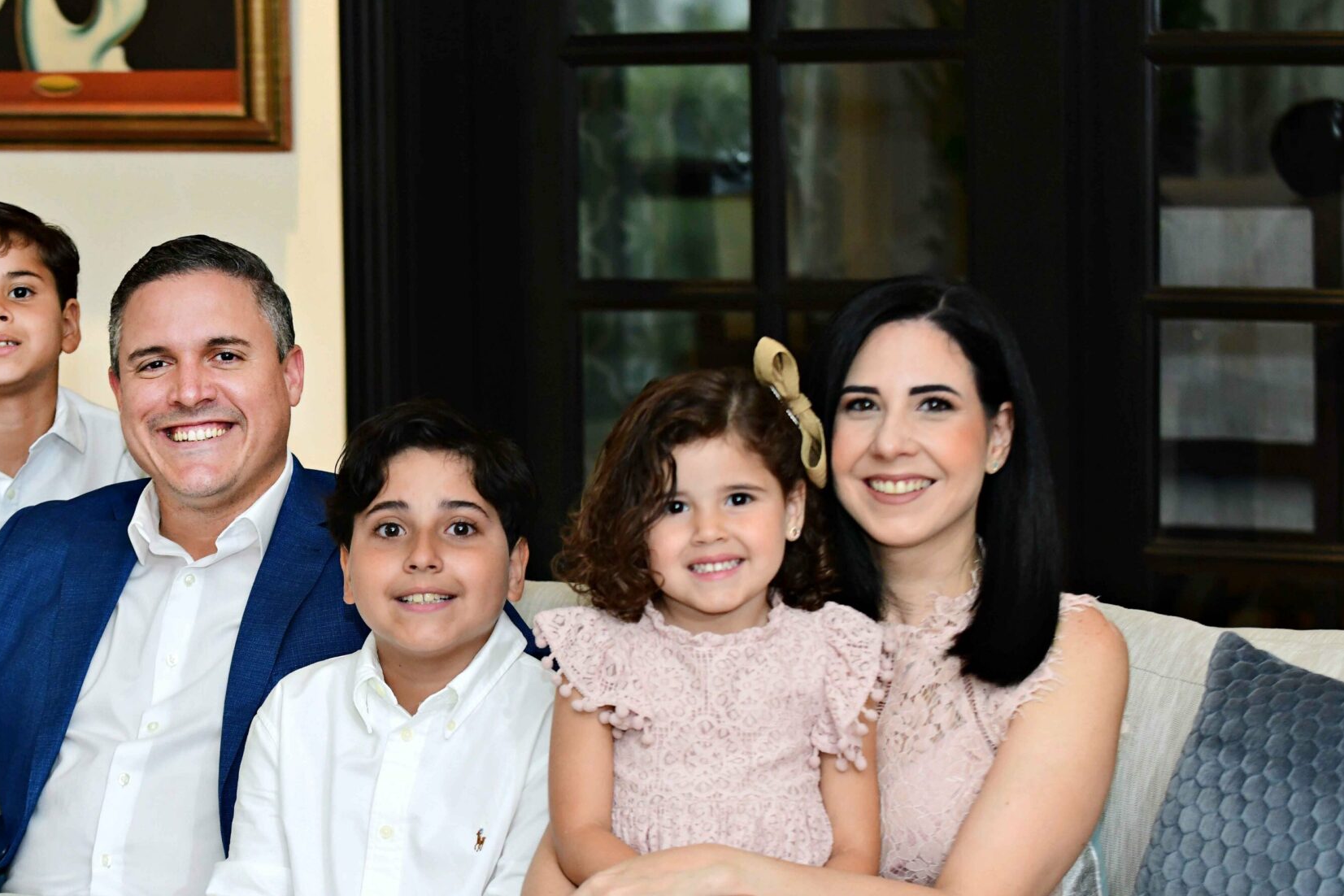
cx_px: 399
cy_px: 575
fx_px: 4741
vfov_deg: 10.8
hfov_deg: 16.1
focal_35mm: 127
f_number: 4.5
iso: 2000
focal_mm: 82
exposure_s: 1/125
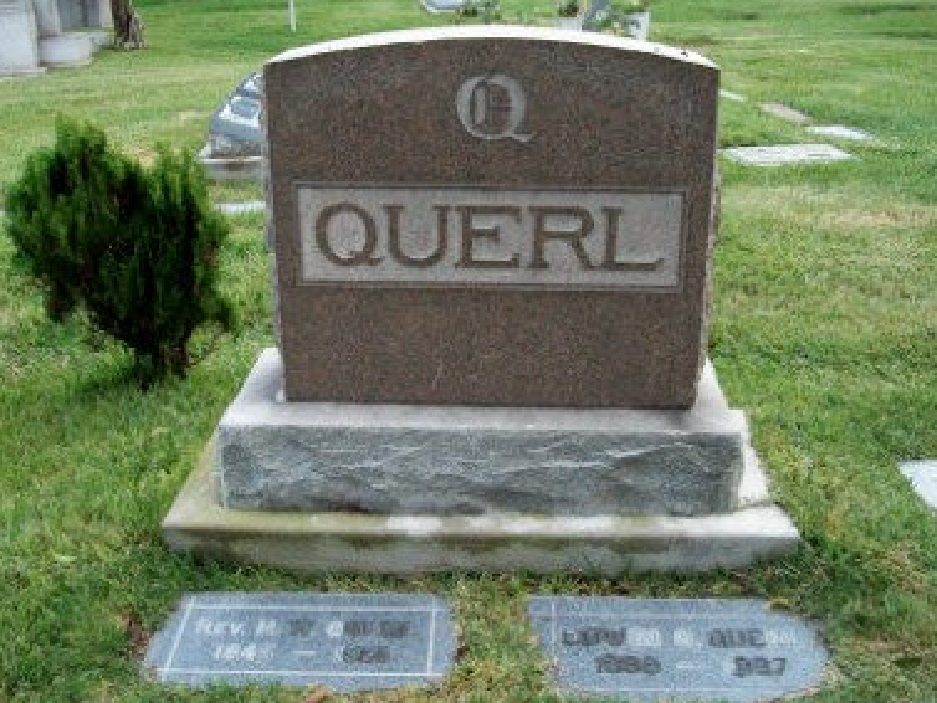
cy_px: 360
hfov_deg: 49.0
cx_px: 465
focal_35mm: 38
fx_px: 1029
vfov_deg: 37.7
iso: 313
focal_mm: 5.7
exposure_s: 1/500
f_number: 2.9
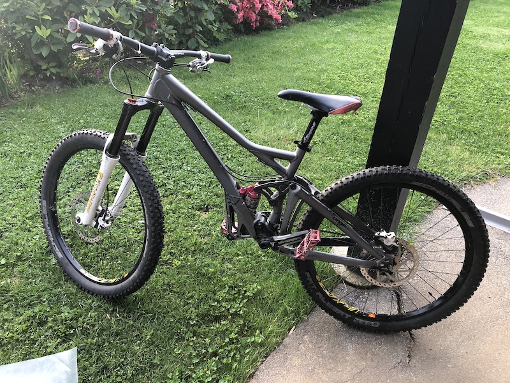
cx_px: 255
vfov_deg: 49.7
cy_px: 192
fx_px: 413
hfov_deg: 63.4
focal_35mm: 28
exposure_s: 1/40
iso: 25
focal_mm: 3.99
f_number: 1.8
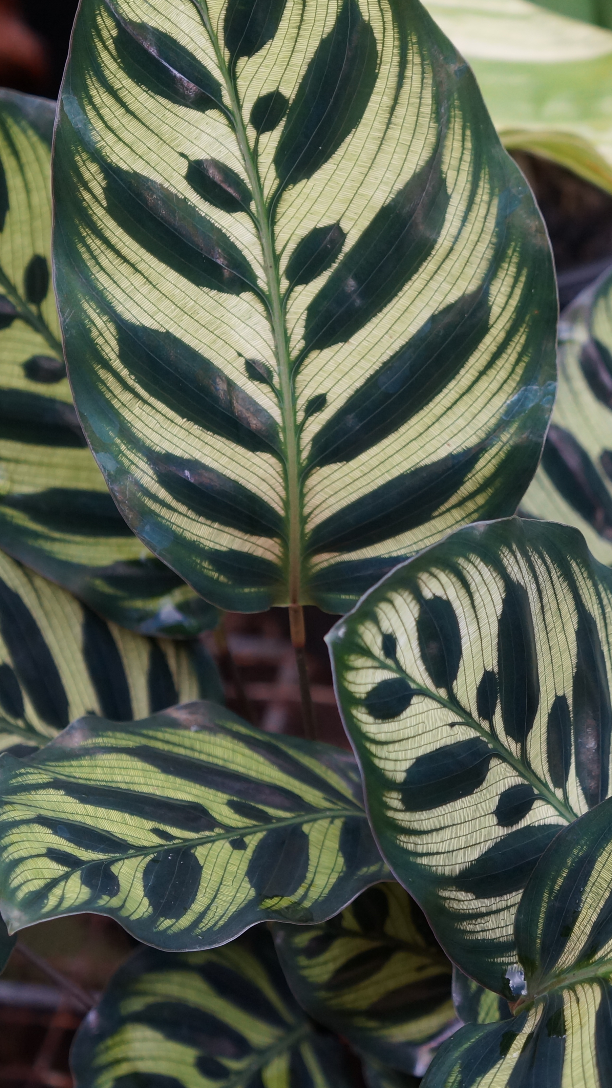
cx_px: 404
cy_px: 545
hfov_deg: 18.5
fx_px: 1870
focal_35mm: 65
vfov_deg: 32.5
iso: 800
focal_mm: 27
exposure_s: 1/160
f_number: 4
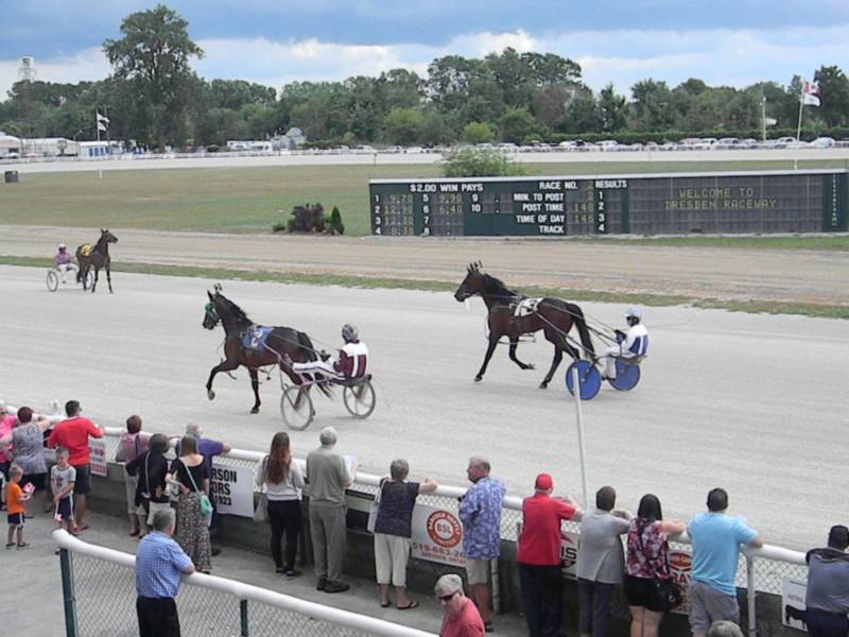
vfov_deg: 26.6
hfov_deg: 34.9
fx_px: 1349
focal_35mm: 55
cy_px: 318
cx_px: 424
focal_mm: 10.1
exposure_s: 1/540
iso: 640
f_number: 8.2
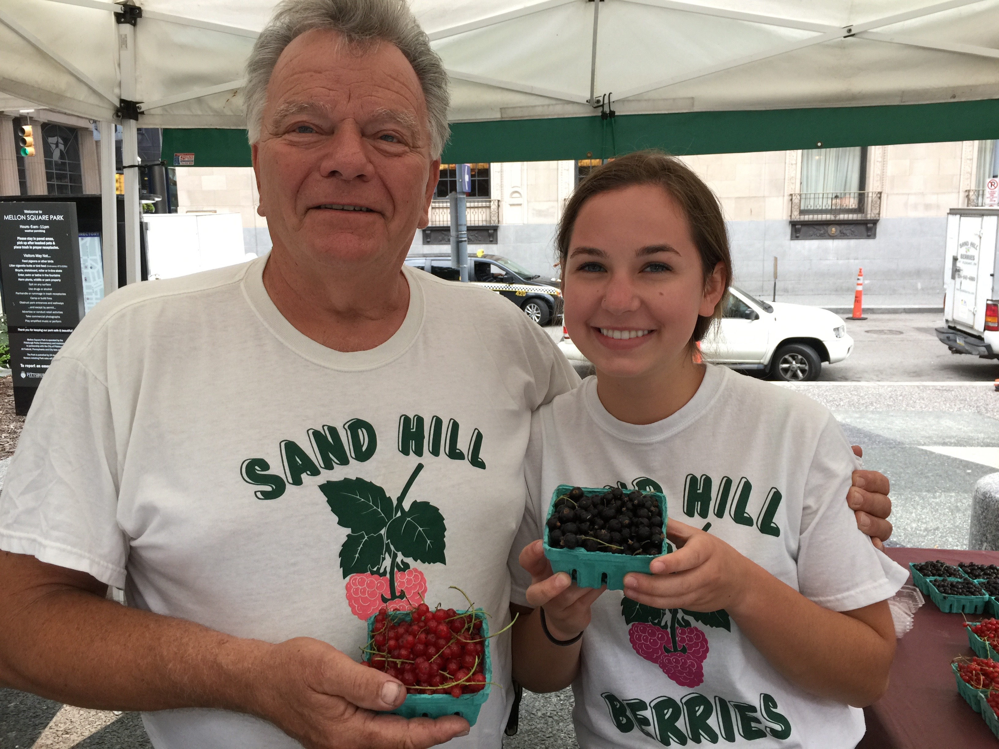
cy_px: 374
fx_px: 837
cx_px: 500
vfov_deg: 48.2
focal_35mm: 29
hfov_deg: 61.7
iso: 40
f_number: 2.2
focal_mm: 4.15
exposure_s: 1/30
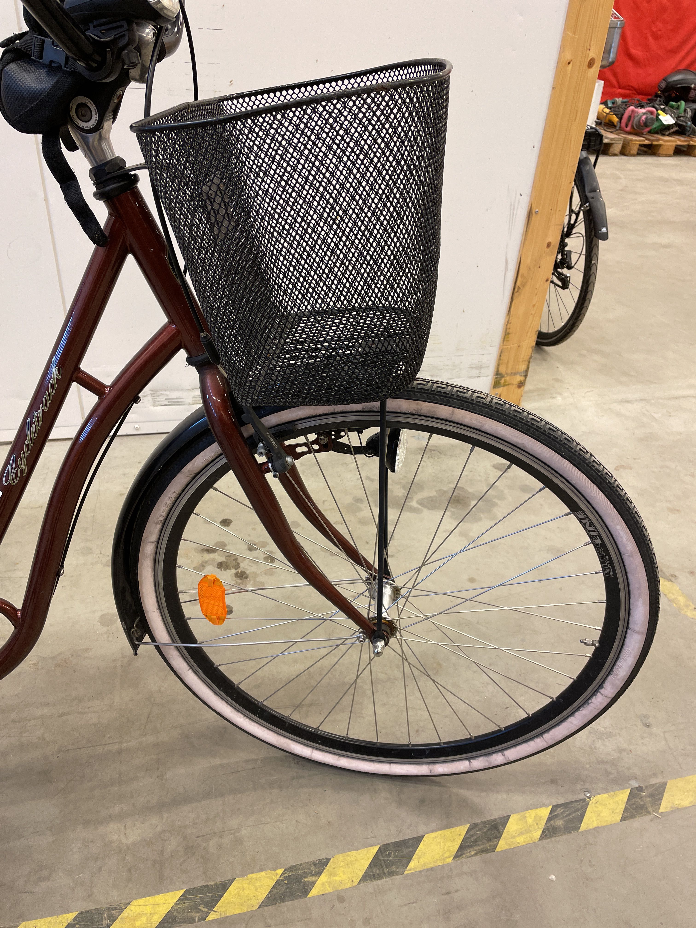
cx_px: 348
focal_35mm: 26
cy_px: 464
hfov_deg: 53.1
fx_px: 697
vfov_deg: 67.3
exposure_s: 1/50
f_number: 1.6
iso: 80
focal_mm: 4.2
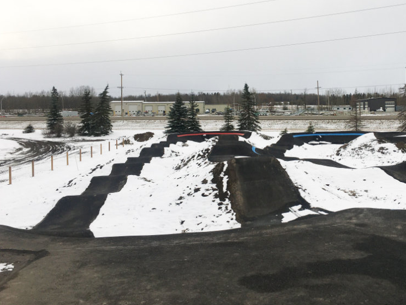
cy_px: 114
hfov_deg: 47.2
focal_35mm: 39
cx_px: 265
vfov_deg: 36.6
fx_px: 457
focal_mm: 4.2
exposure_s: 1/938
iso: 25
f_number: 2.2
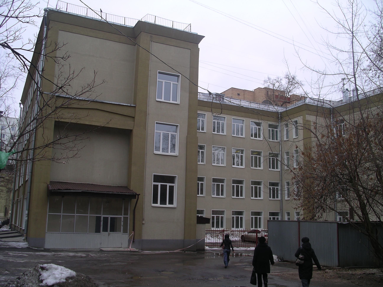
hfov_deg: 50.1
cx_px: 192
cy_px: 144
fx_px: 409
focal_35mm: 37
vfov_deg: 38.7
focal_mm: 7.8
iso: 64
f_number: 3
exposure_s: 1/125
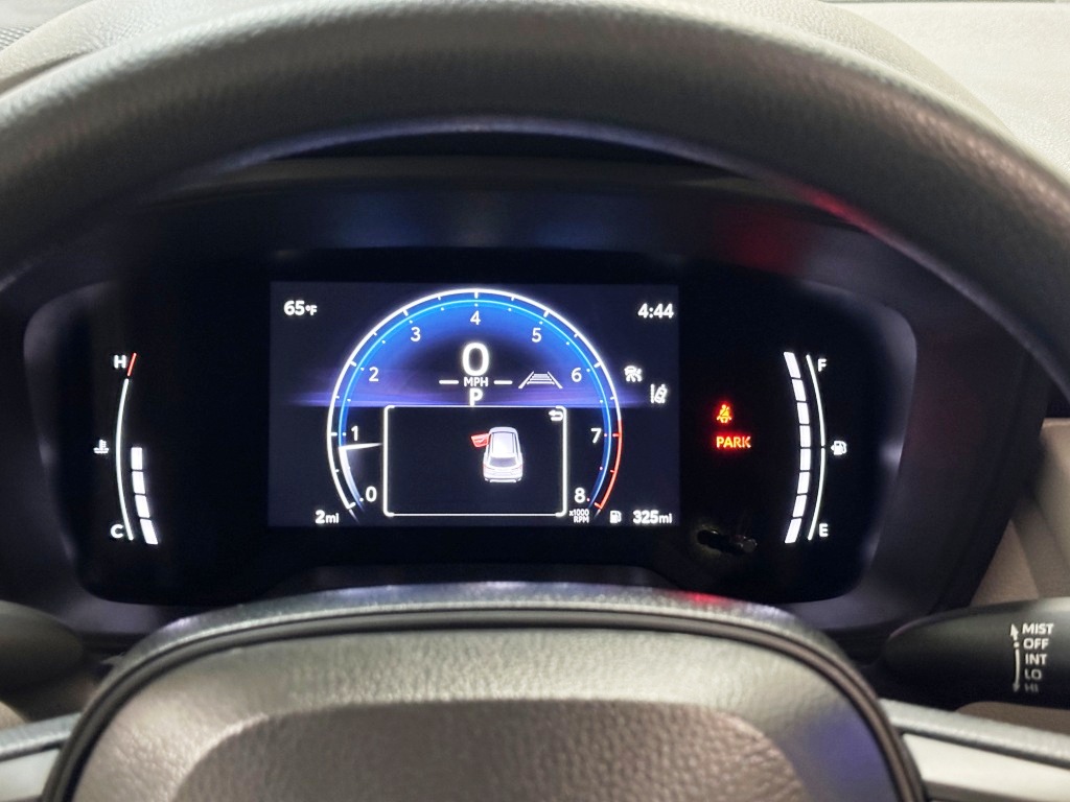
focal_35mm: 48
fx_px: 1484
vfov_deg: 30.3
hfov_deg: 39.7
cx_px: 535
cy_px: 401
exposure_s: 1/25
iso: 640
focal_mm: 6.86
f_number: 1.78
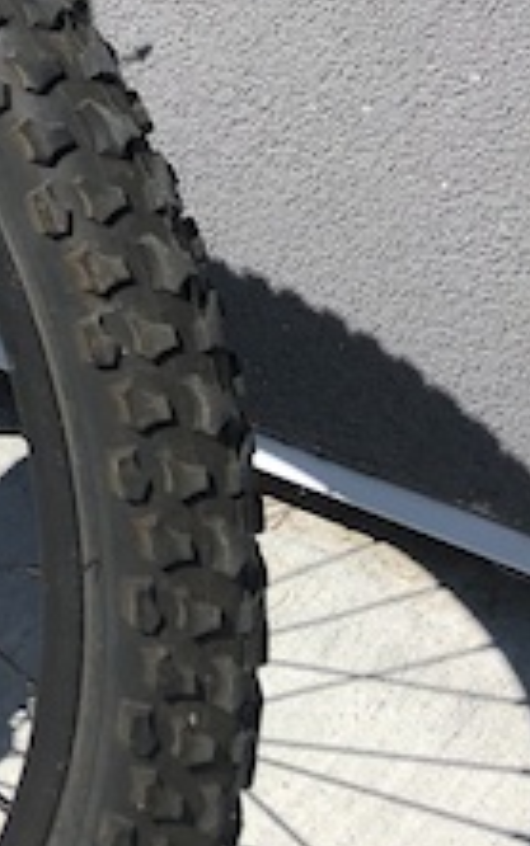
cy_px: -88
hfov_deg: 10.9
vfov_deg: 18.7
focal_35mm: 107
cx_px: -599
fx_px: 2470
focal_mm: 3.99
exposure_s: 1/2183
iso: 20
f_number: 1.8
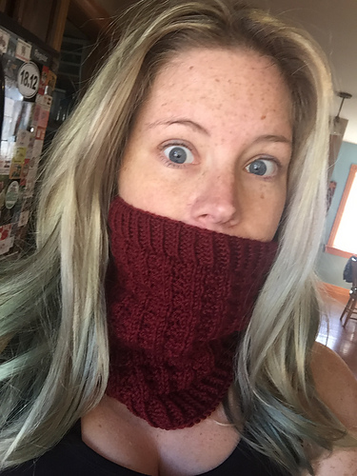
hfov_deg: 45.4
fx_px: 426
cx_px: 178
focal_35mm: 31
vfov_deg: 58.4
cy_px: 238
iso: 64
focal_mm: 2.65
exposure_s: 1/30
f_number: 2.2
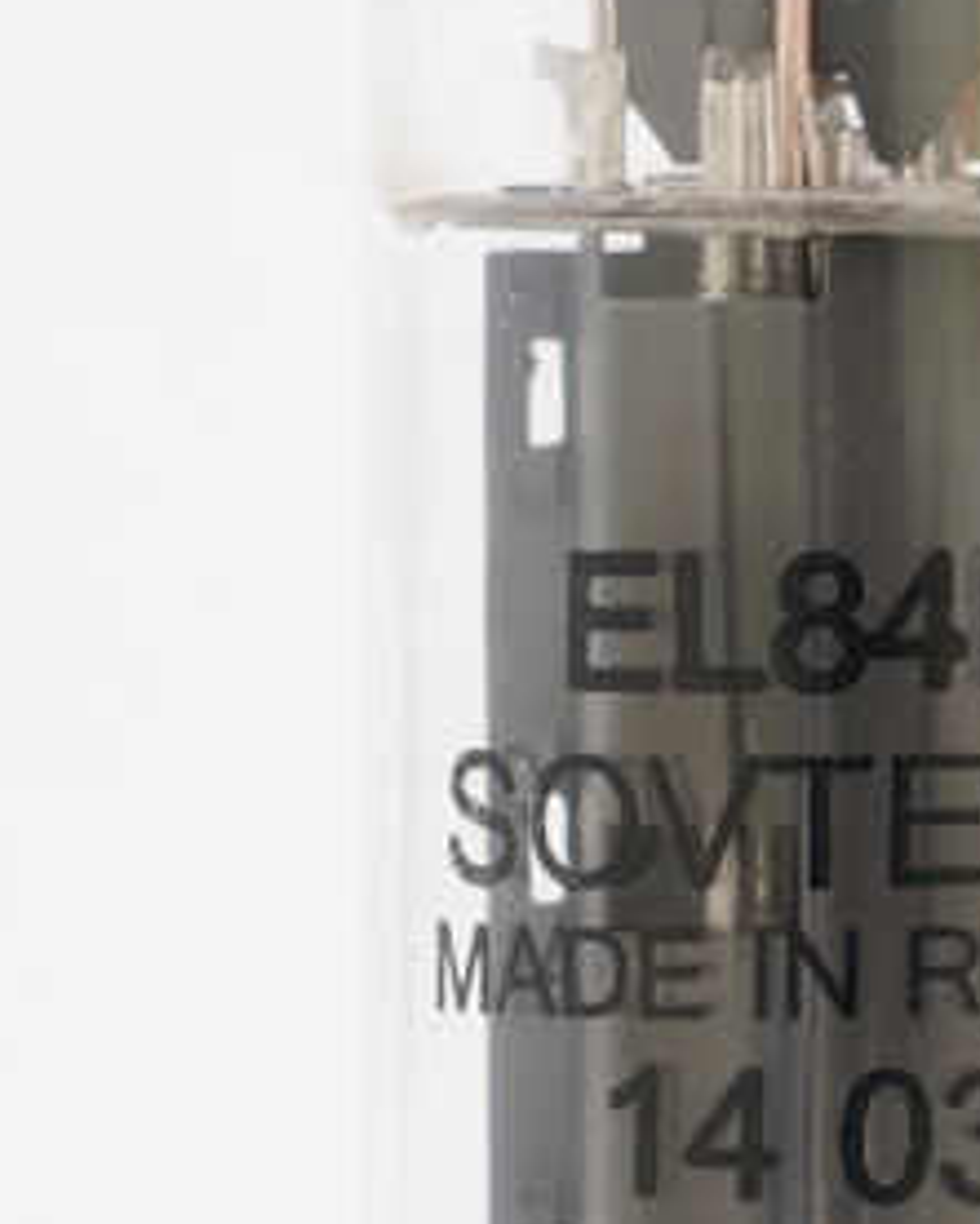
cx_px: 1437
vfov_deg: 4.5
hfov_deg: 3.6
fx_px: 15545
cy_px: 718
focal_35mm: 429
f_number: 22
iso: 100
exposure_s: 4
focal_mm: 105
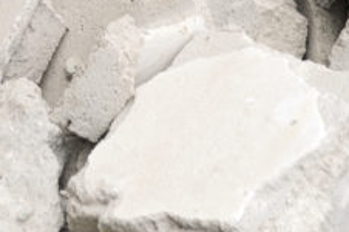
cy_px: -322
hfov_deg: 8.6
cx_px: -40
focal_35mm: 239
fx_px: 2314
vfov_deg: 5.5
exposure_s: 1/250
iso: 200
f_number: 8
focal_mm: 45
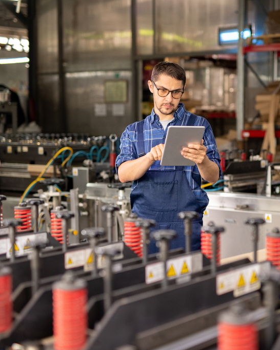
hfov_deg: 21.3
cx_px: 231
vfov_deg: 26.8
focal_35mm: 71
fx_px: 735
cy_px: 176
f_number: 2.2
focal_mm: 50
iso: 800
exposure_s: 1/160
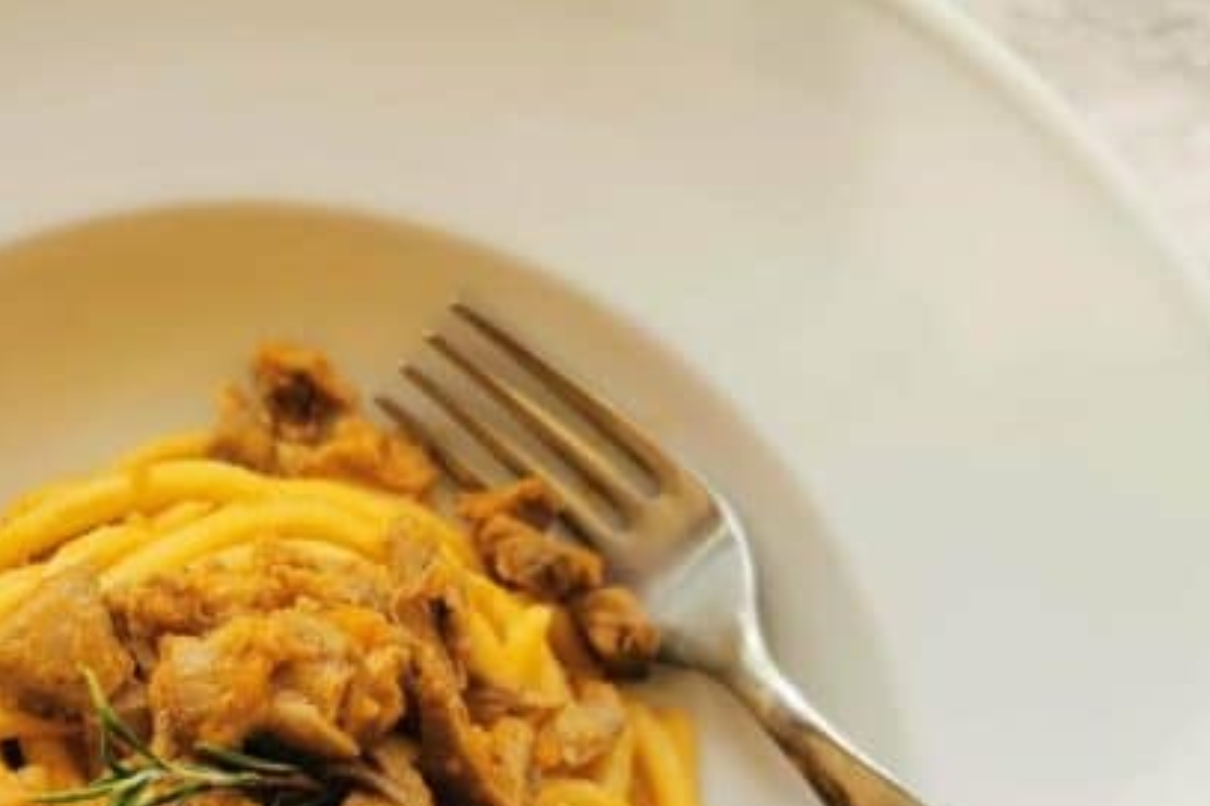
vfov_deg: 24.1
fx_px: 1781
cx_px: 137
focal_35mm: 53
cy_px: 851
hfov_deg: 35.5
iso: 50
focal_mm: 5.56
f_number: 1.6
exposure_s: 1/159
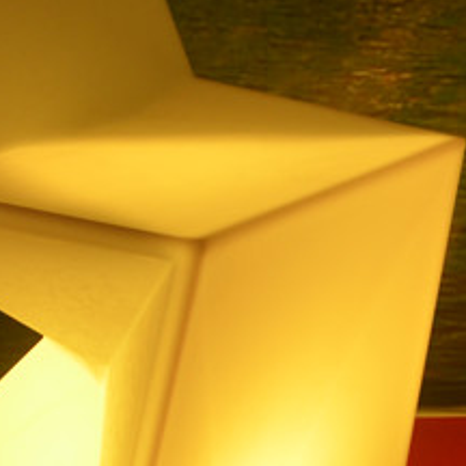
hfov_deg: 13.2
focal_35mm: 128
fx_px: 1950
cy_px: 147
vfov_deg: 13.6
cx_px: 571
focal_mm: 24
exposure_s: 1/6
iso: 320
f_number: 3.8
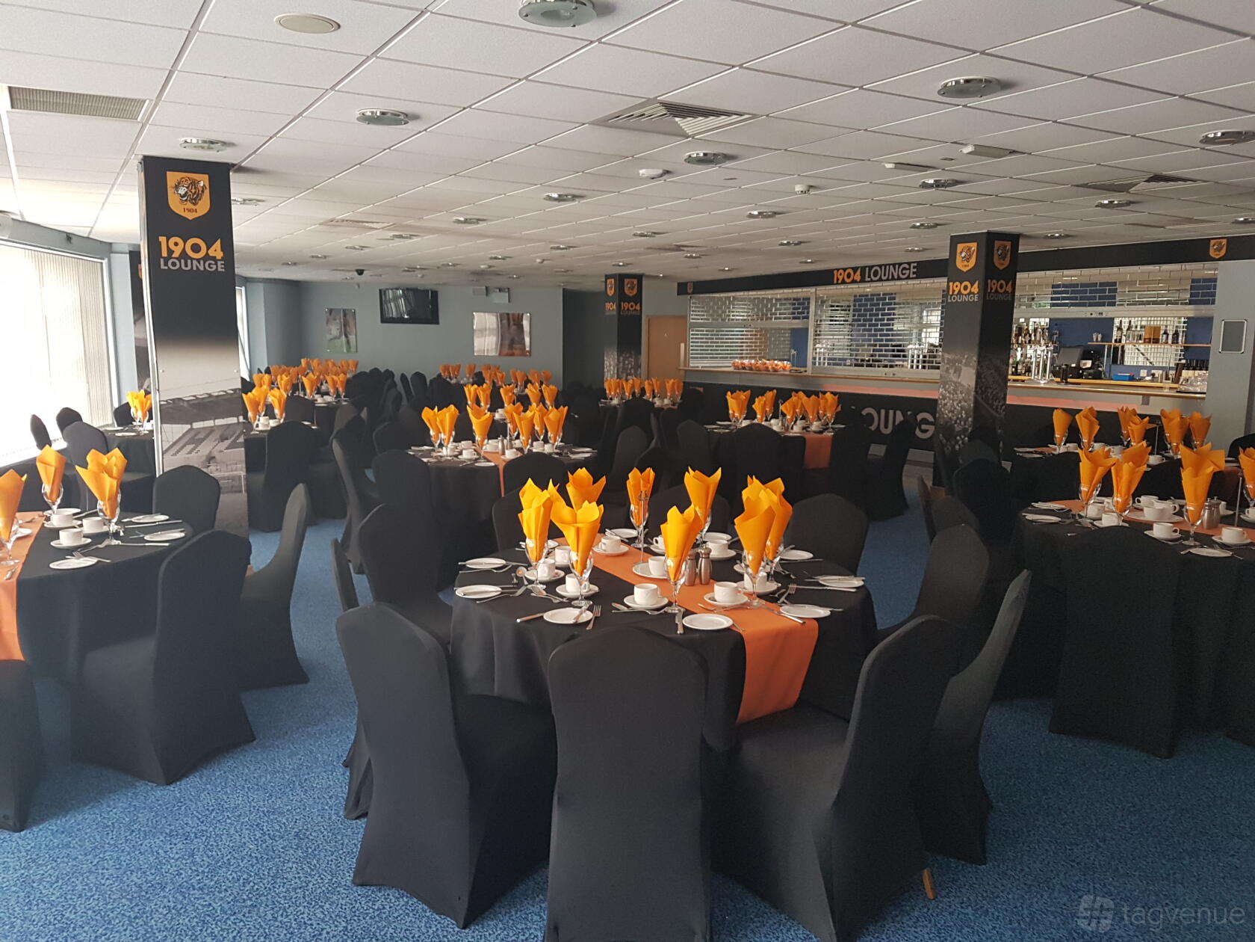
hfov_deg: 67.3
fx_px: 943
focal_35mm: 26
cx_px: 628
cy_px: 471
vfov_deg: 53.1
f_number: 1.7
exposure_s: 1/46
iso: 160
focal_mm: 4.2
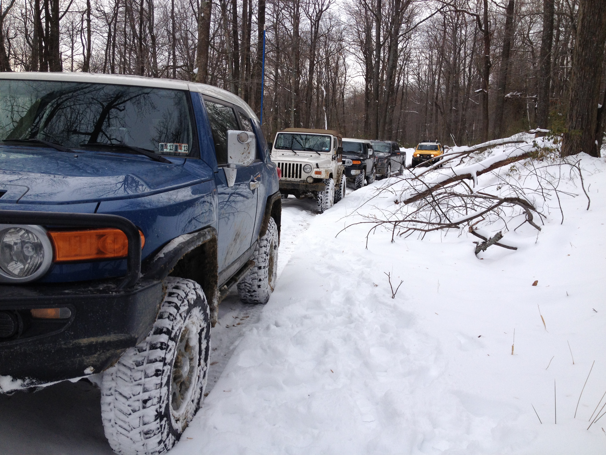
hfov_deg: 52.6
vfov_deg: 40.7
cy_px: 228
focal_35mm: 35
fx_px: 613
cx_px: 303
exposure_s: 1/613
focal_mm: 4.28
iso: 64
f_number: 2.4
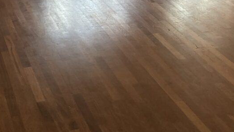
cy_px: -116
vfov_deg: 12.3
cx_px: 125
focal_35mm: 89
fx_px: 552
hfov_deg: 23.9
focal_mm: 3.99
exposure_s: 1/83
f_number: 1.8
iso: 80
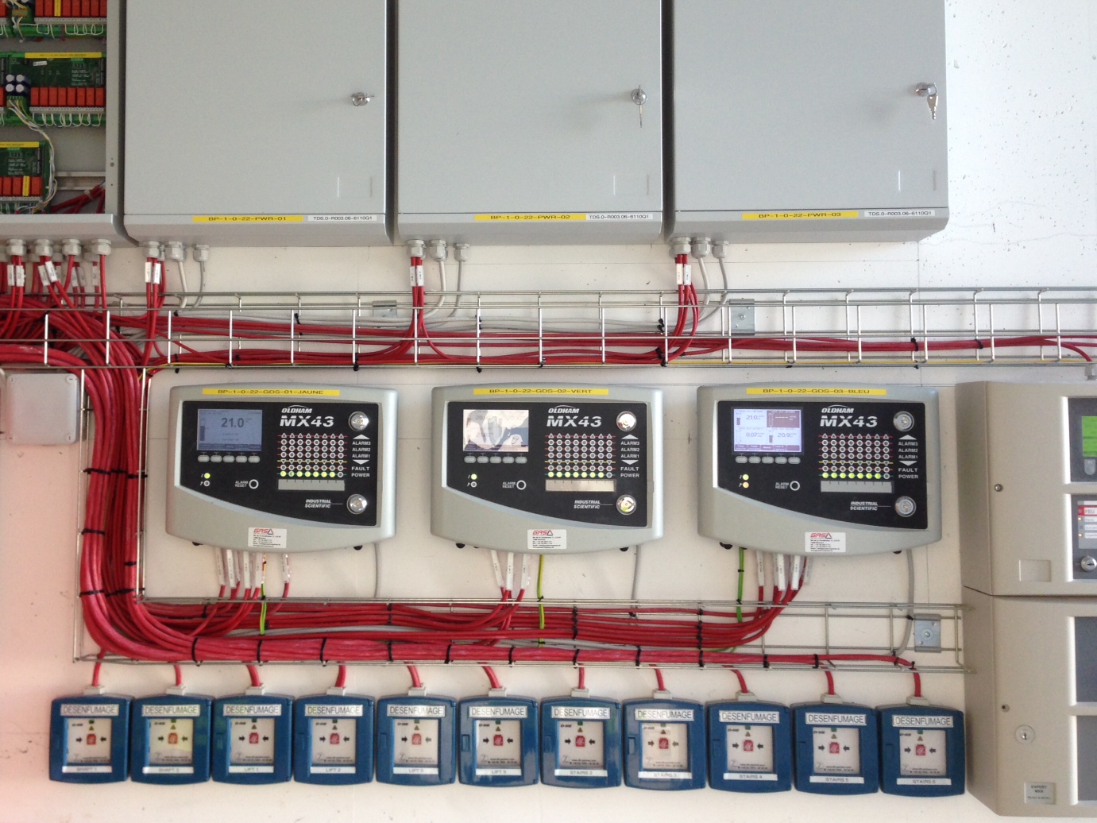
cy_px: 355
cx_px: 468
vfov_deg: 36.8
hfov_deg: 47.7
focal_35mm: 39
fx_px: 1236
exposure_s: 1/20
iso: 80
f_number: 2.4
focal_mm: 4.12
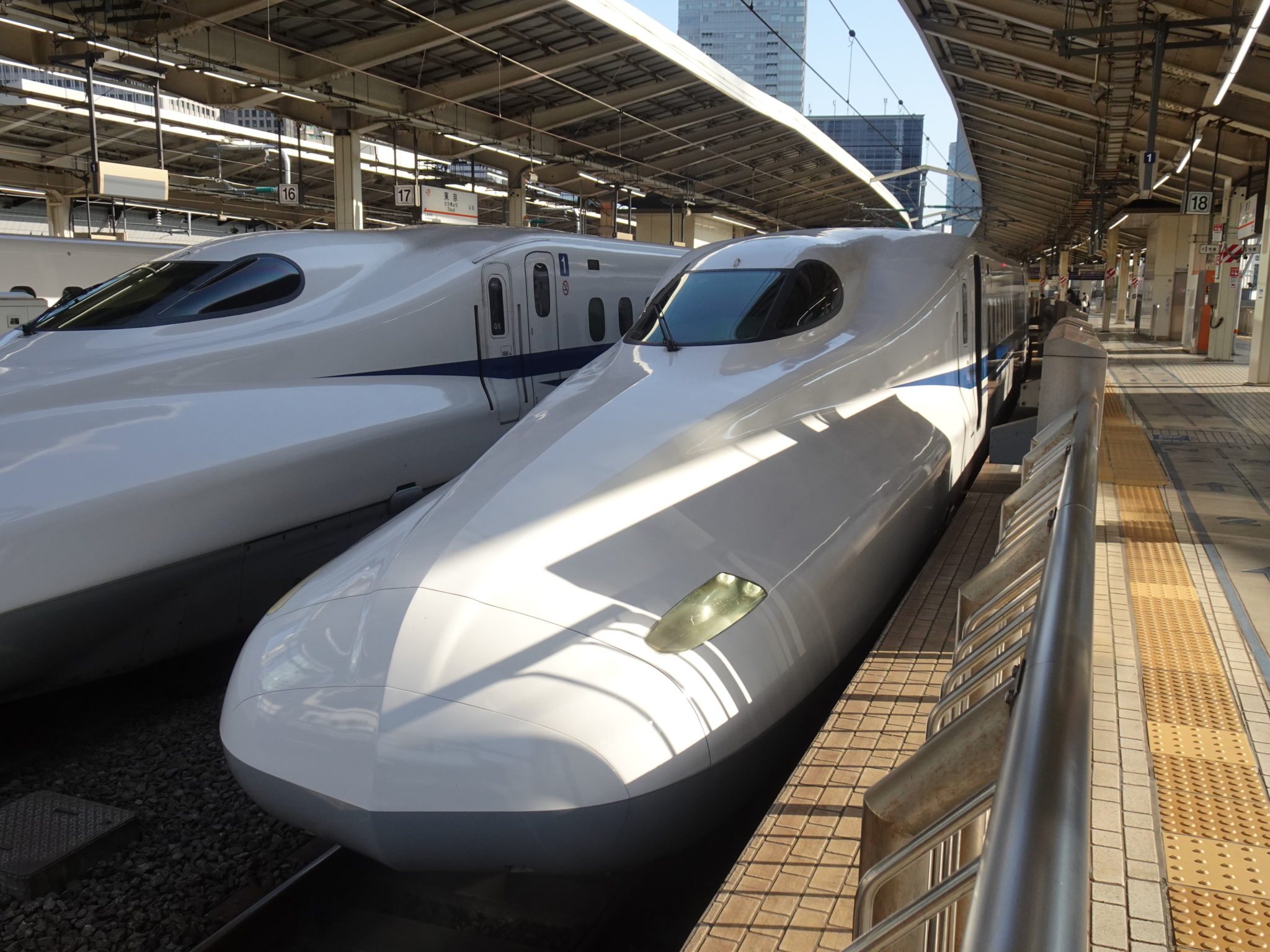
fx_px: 1101
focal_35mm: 30
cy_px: 476
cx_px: 635
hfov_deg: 60.0
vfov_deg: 46.8
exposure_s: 1/400
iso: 80
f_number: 4
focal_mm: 5.11
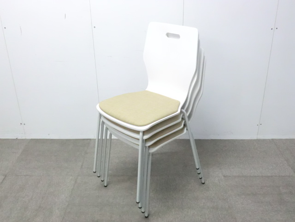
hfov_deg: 49.0
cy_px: 111
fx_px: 324
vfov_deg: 37.7
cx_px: 148
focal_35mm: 38
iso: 800
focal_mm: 6.9
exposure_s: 1/40
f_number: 3.9
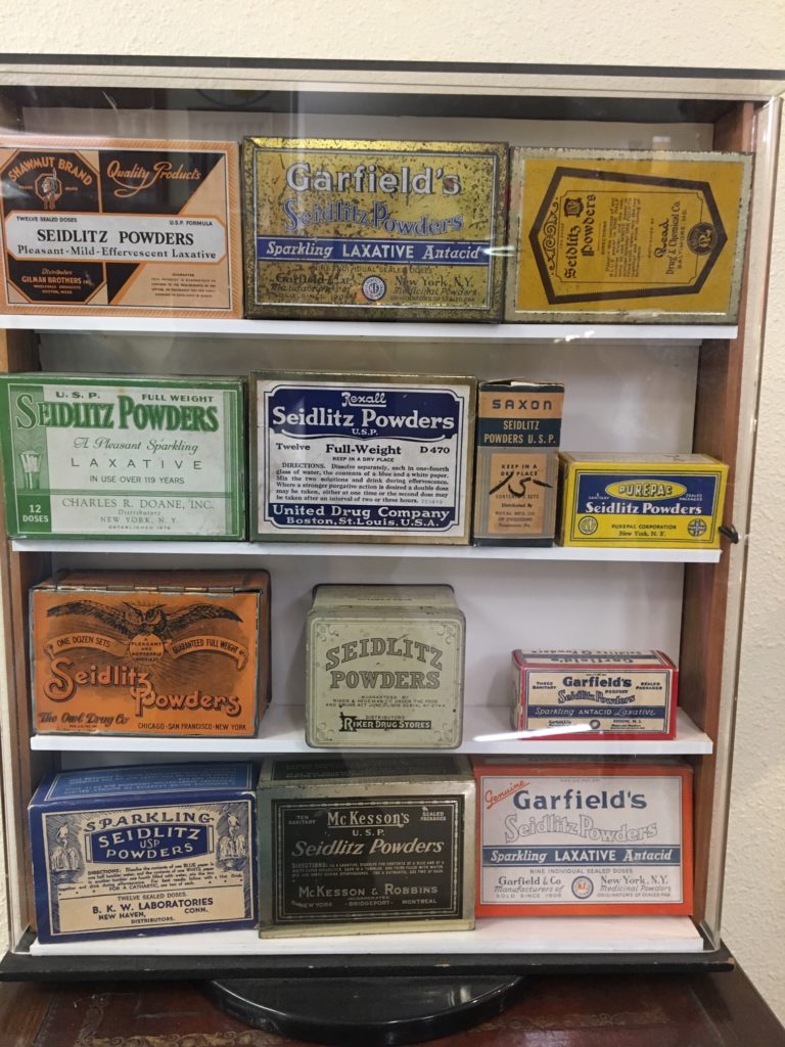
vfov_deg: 61.7
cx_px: 392
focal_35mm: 29
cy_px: 524
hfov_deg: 48.2
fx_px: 877
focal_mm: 4.15
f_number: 2.2
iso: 125
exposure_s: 1/30
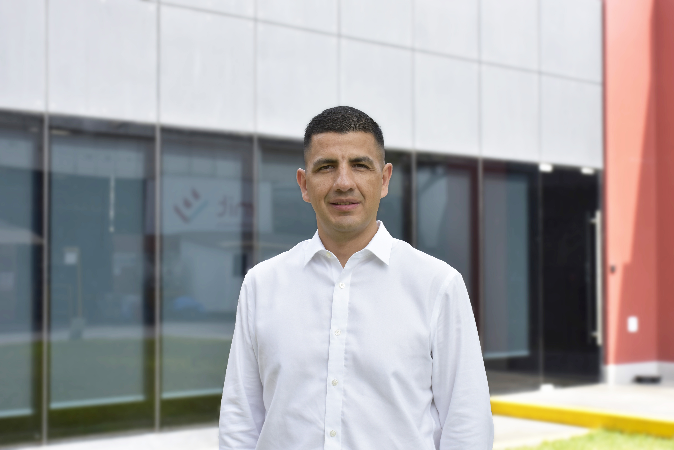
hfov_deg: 33.4
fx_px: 1123
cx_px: 337
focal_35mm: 60
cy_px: 225
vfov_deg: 22.6
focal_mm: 40
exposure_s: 1/500
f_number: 8
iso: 320
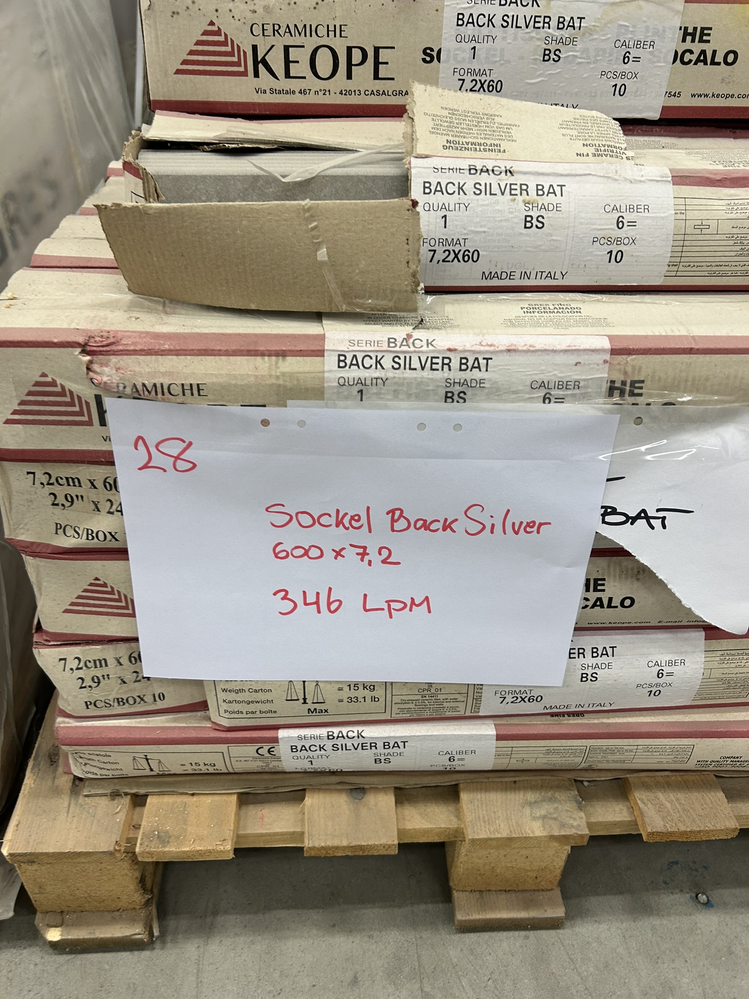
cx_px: 374
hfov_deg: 53.1
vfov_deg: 67.3
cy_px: 500
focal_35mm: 26
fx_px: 750
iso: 80
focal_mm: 5.7
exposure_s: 1/100
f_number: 1.5
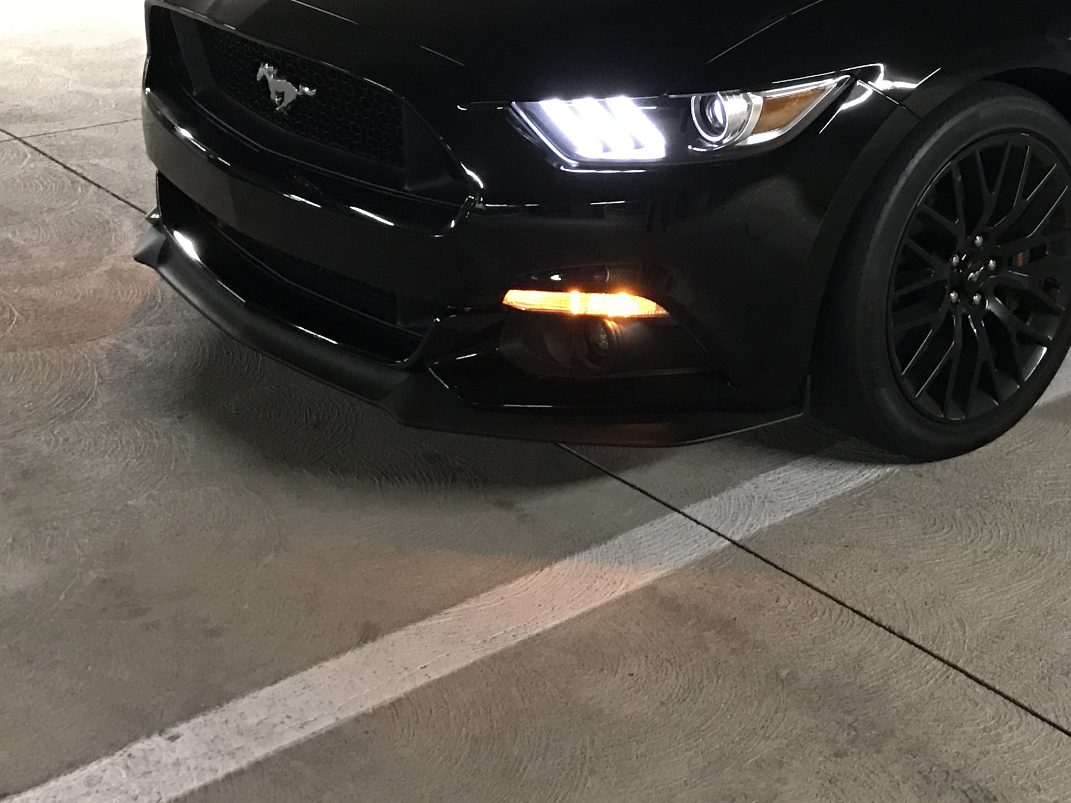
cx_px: 845
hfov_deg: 32.9
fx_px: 1763
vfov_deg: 25.0
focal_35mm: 57
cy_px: 96
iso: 100
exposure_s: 1/9
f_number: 1.8
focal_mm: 3.99
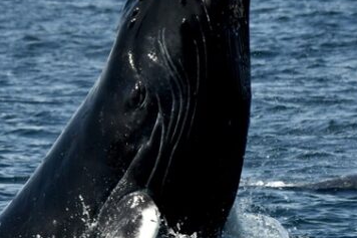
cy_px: 76
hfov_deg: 1.2
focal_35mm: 1728
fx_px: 17127
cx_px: 110
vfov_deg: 0.8
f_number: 14
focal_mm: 400
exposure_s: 1/1250
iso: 1000
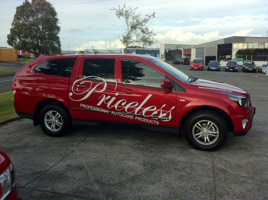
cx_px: 134
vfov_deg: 40.6
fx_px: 271
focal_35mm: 35
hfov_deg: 52.7
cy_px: 100
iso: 80
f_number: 2.8
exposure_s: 1/318
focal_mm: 3.85
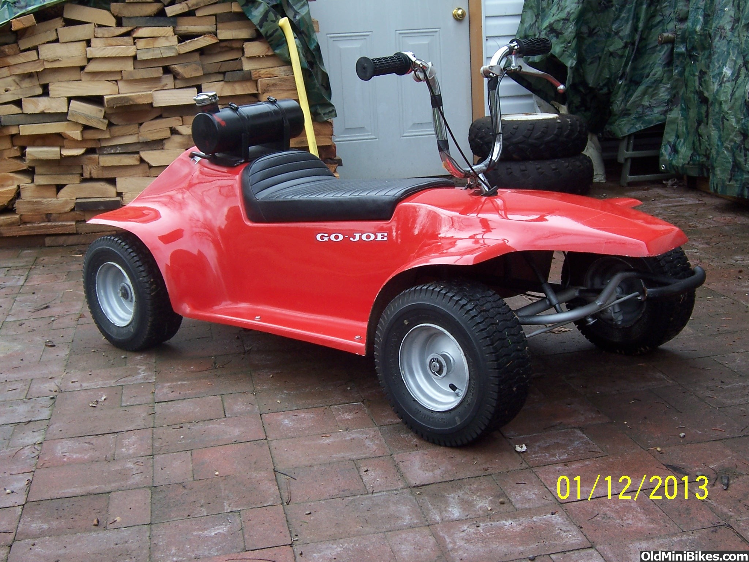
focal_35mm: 49
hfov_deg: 38.9
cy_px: 281
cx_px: 374
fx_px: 1060
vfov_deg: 29.7
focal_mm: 8.2
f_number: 4
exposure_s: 1/90
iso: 80
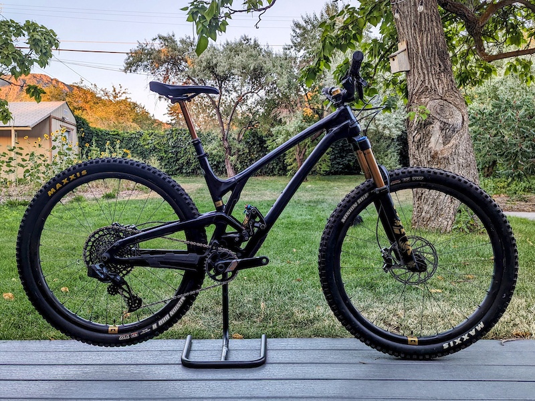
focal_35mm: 24
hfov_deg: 71.6
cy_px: 200
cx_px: 268
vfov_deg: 56.8
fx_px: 371
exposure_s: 1/104
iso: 41
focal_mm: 6.81
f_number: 1.85
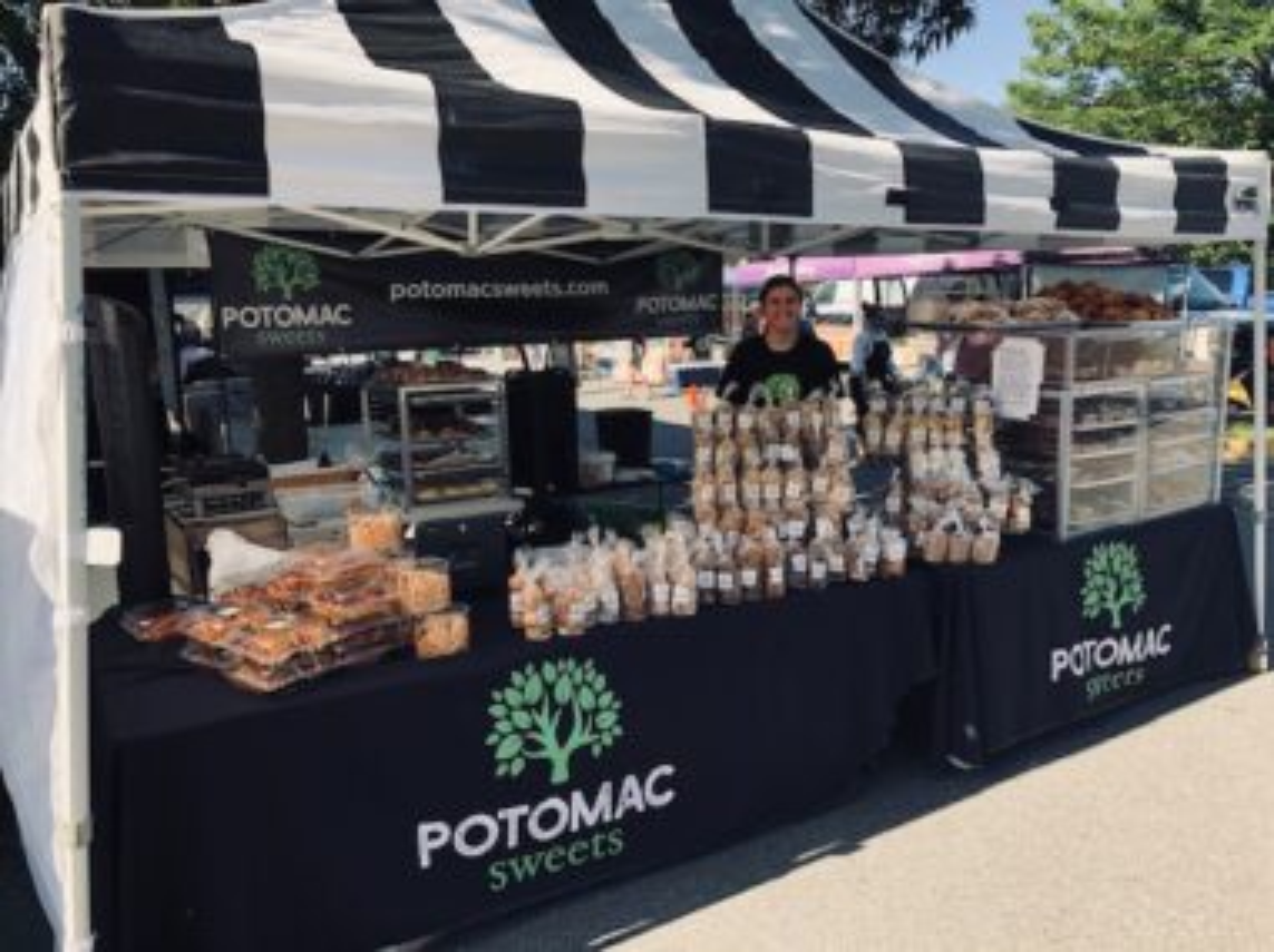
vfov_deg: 49.7
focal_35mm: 28
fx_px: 1030
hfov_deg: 63.5
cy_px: 476
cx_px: 637
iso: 20
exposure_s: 1/484
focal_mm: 3.99
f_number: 1.8
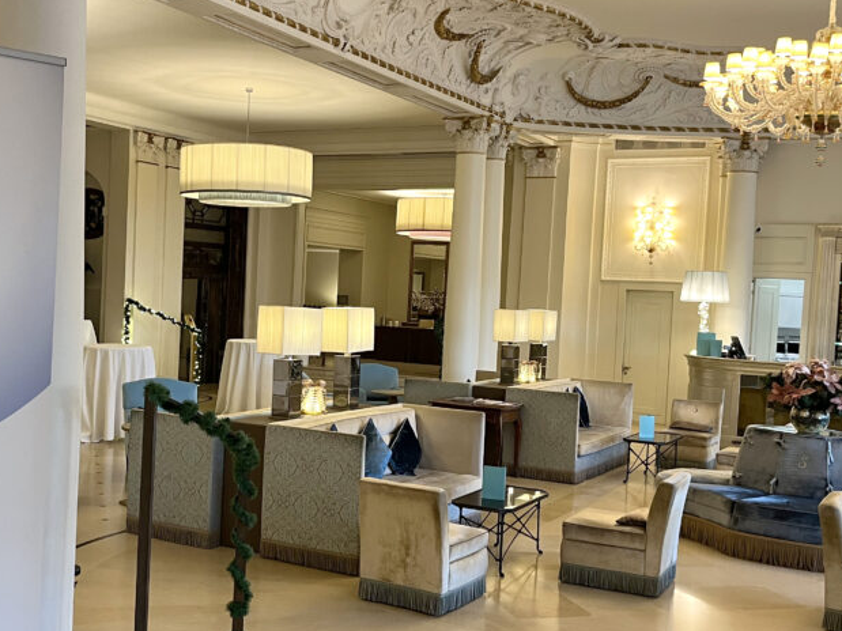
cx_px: 350
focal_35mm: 43
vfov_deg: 33.6
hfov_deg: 43.7
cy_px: 343
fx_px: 1046
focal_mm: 5.1
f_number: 1.6
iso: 160
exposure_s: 1/50
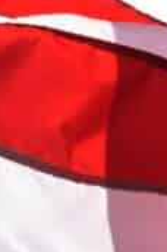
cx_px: 393
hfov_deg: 2.2
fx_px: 4380
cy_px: 77
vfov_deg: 3.3
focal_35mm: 627
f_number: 8
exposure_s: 1/500
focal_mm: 70
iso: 110
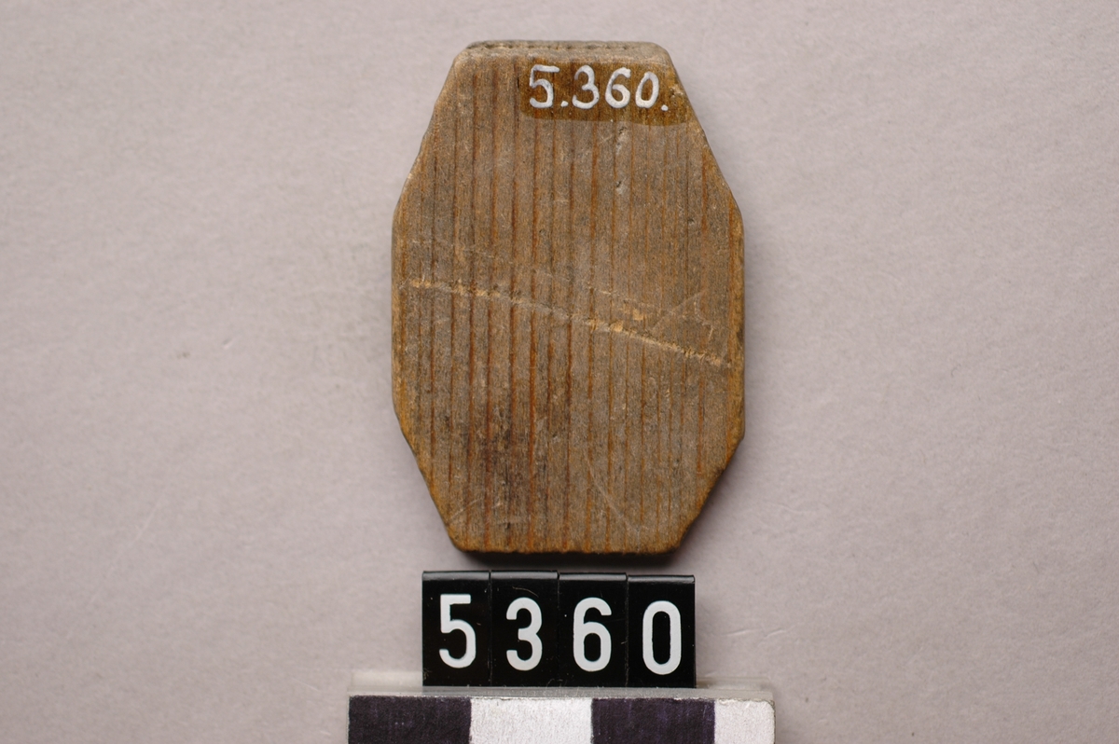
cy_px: 372
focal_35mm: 75
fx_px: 2329
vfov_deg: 18.2
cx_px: 560
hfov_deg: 27.0
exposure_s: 1/60
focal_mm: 50
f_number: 8
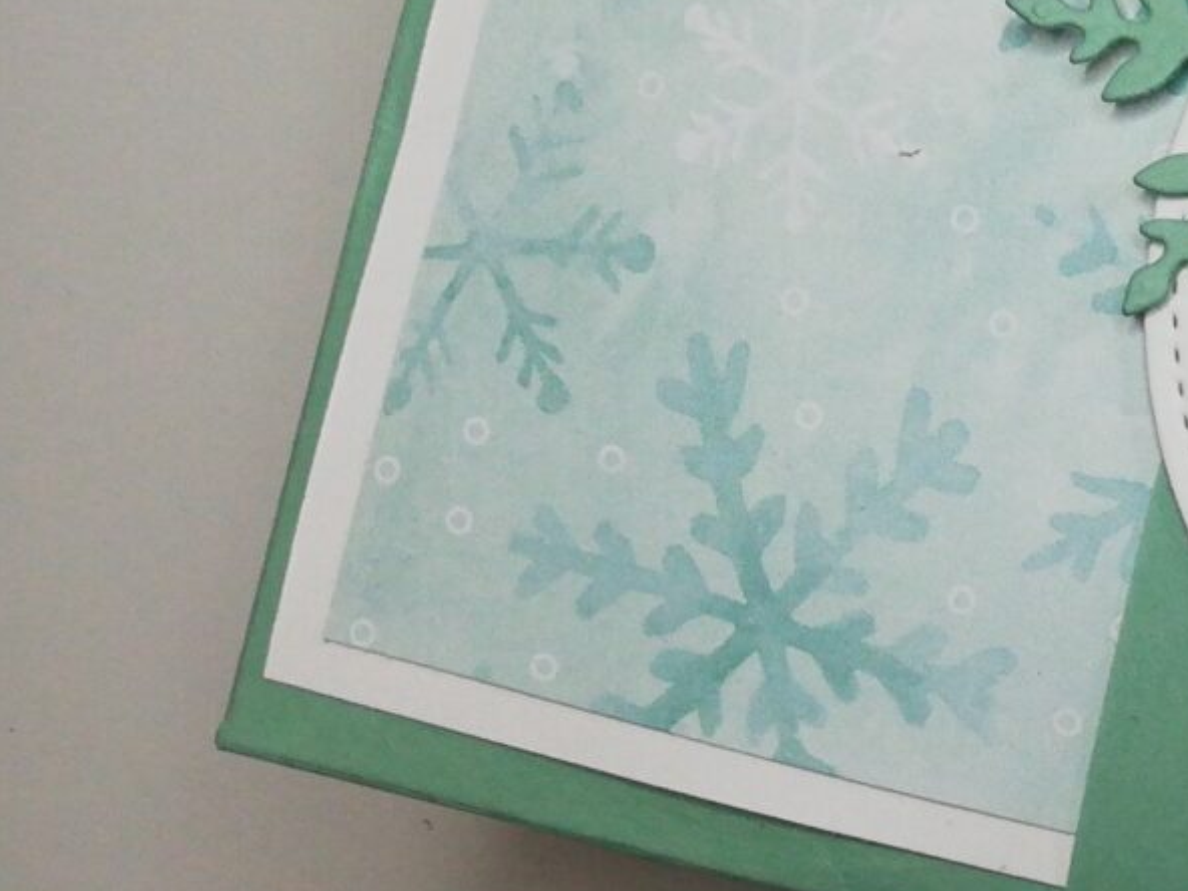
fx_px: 3089
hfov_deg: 18.1
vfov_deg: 16.3
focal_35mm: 90
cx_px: 2017
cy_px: 656
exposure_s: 1/50
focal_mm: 3.81
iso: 100
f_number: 2.2
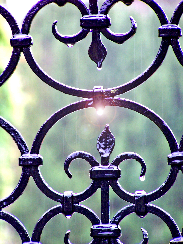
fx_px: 2679
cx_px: 92
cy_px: 122
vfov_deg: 5.2
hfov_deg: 3.9
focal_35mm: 380
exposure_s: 1/20
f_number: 3.7
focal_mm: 63
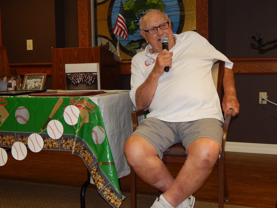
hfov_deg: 34.9
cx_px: 138
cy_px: 104
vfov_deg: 26.6
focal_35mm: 55
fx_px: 440
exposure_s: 1/30
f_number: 3.8
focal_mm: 9.7
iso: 200
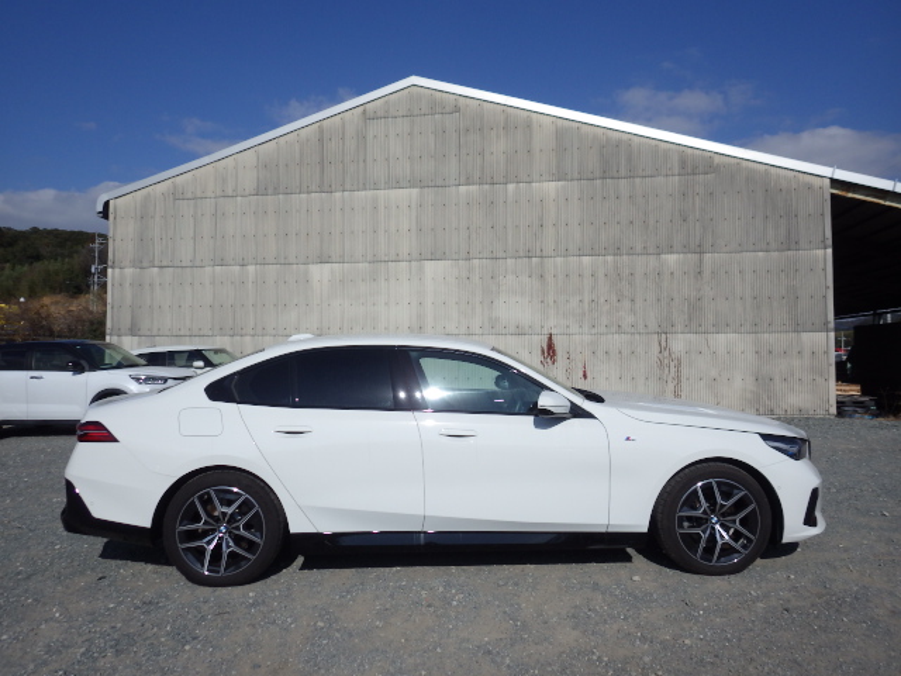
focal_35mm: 25
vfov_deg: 54.9
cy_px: 338
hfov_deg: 69.4
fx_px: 651
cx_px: 450
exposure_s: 1/640
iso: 125
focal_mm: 4.5
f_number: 7.9
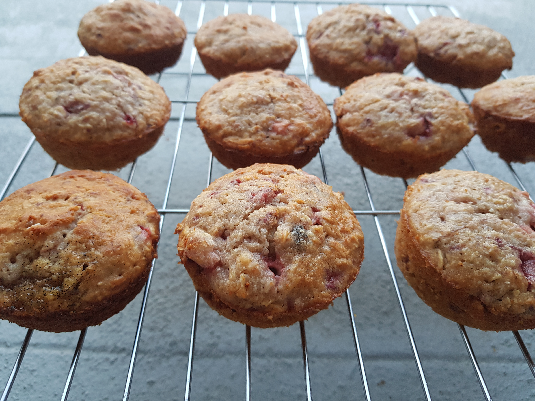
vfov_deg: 53.1
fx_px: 402
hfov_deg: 67.3
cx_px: 268
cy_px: 200
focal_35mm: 26
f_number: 1.7
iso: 125
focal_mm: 4.2
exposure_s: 1/50
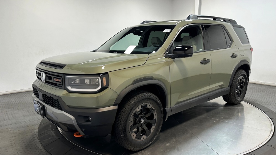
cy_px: 86
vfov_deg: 42.8
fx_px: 198
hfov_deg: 69.9
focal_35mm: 27
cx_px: 137
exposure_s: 1/60
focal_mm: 6.86
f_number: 1.78
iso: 320
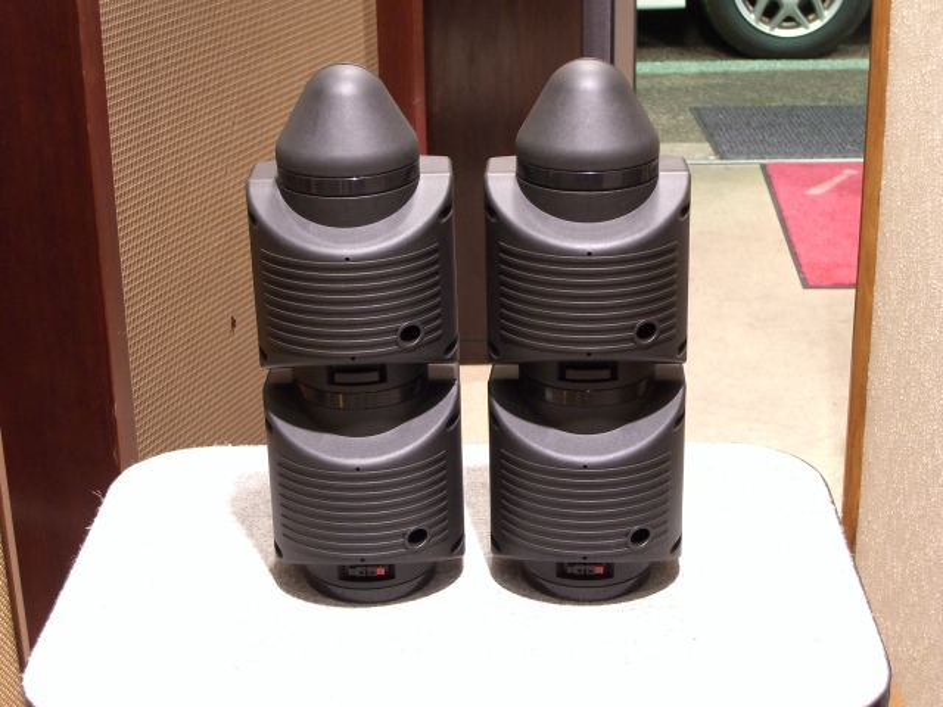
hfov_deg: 28.6
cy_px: 354
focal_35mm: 68
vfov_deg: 21.6
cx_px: 472
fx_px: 1852
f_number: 4
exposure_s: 1/5
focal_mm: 14.2
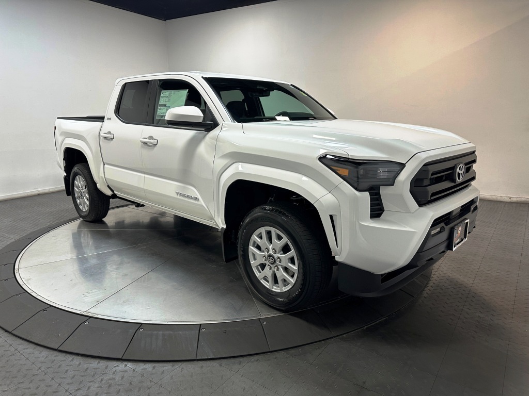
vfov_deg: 56.8
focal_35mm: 24
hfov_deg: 71.6
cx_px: 264
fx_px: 367
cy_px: 198
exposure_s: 1/60
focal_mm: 6.86
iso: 160
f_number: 1.78
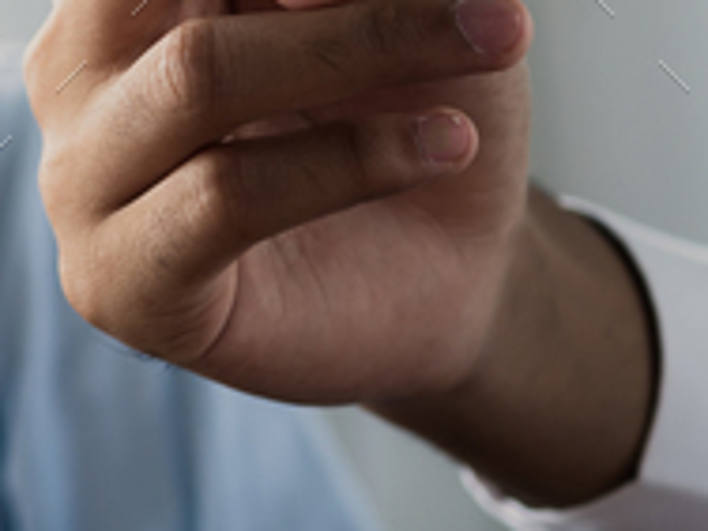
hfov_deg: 13.9
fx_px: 2782
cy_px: -51
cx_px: -211
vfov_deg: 10.8
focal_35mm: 136
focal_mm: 30
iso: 160
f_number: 2.8
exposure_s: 1/80
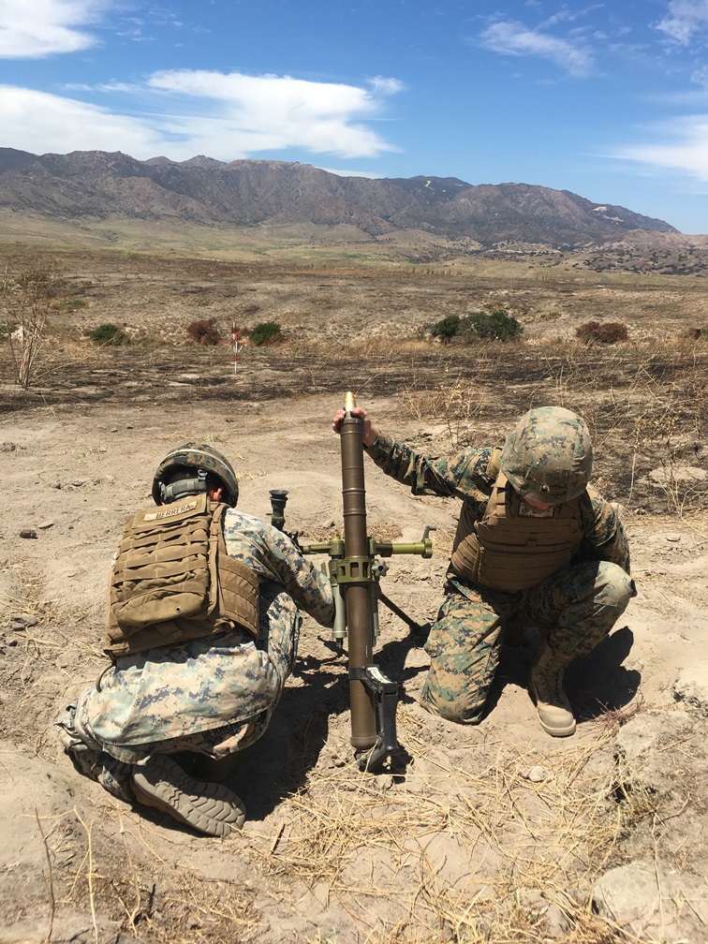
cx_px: 354
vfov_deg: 61.7
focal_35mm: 29
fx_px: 791
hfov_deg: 48.2
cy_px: 472
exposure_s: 1/1508
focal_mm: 4.15
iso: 25
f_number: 2.2
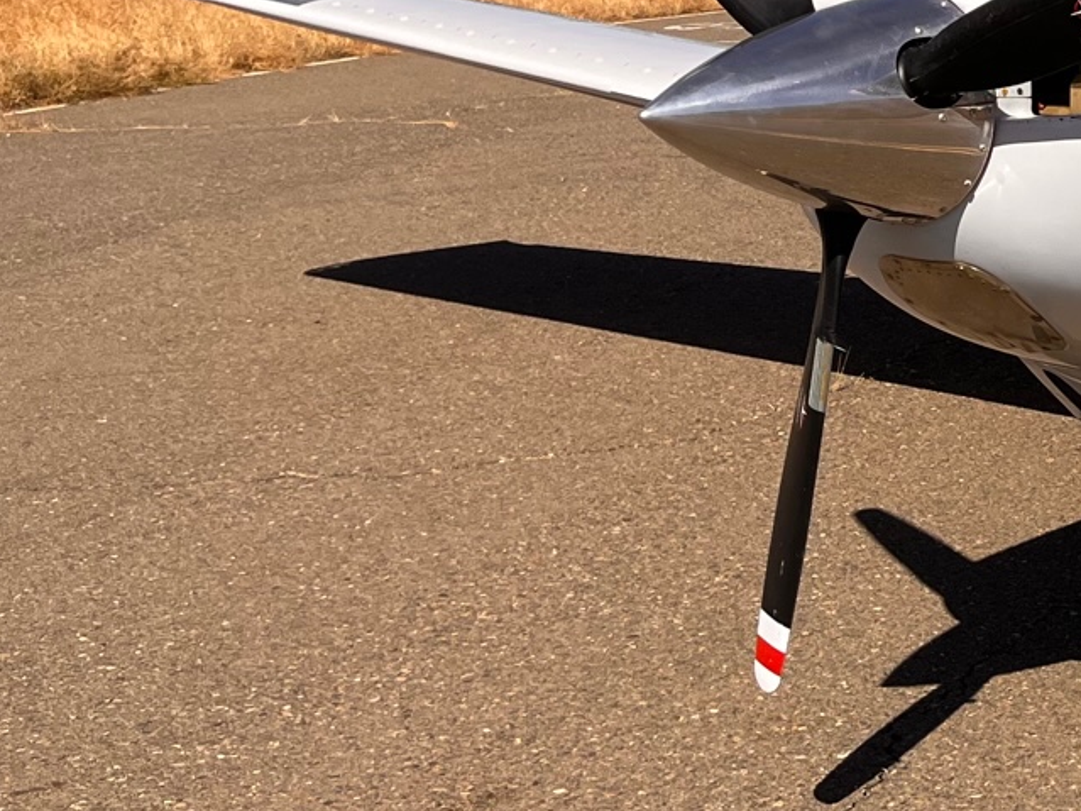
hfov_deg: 20.7
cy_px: -63
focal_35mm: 82
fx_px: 2560
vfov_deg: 17.4
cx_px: 1578
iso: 50
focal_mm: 5.1
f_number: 1.6
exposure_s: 1/5556
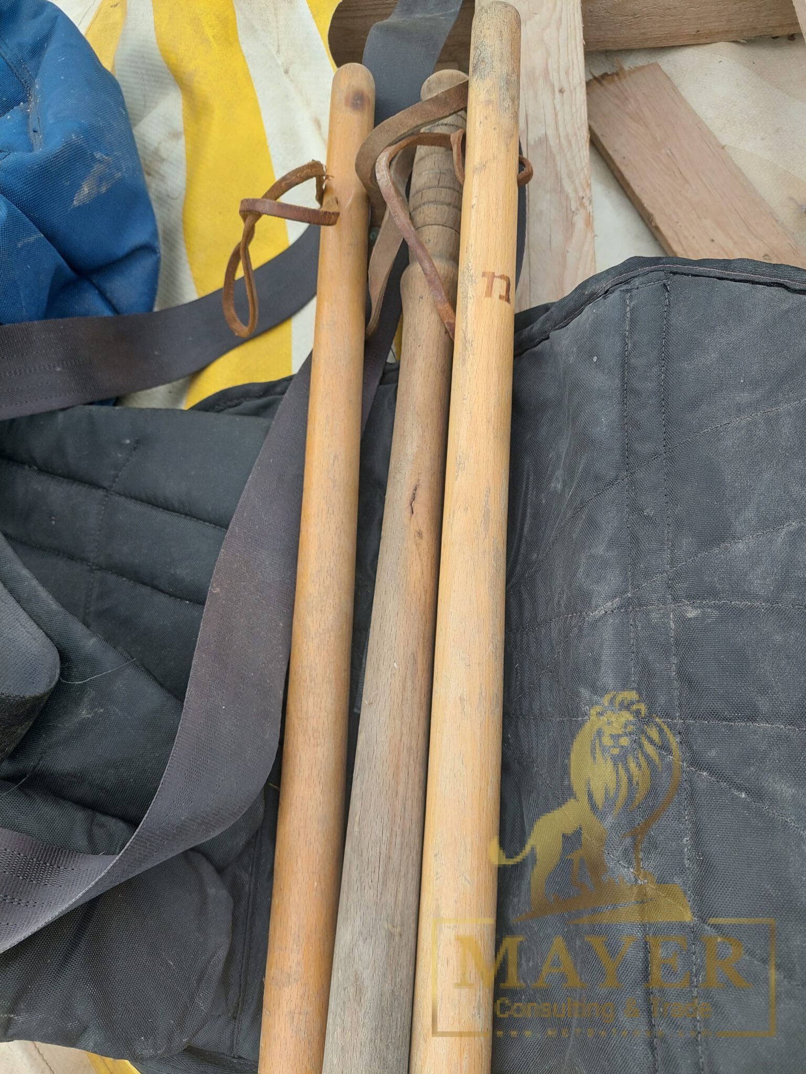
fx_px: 745
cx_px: 403
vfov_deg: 71.6
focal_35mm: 24
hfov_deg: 56.8
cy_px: 537
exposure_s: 1/255
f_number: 1.8
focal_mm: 5.23
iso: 40
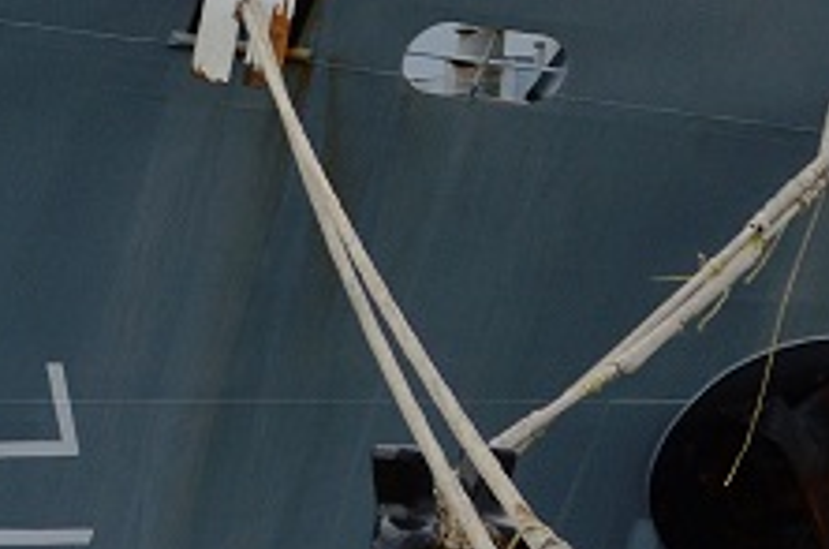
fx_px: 5147
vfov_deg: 6.0
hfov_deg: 8.8
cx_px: 1535
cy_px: -228
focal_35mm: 224
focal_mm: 22
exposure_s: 1/200
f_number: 6.3
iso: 100
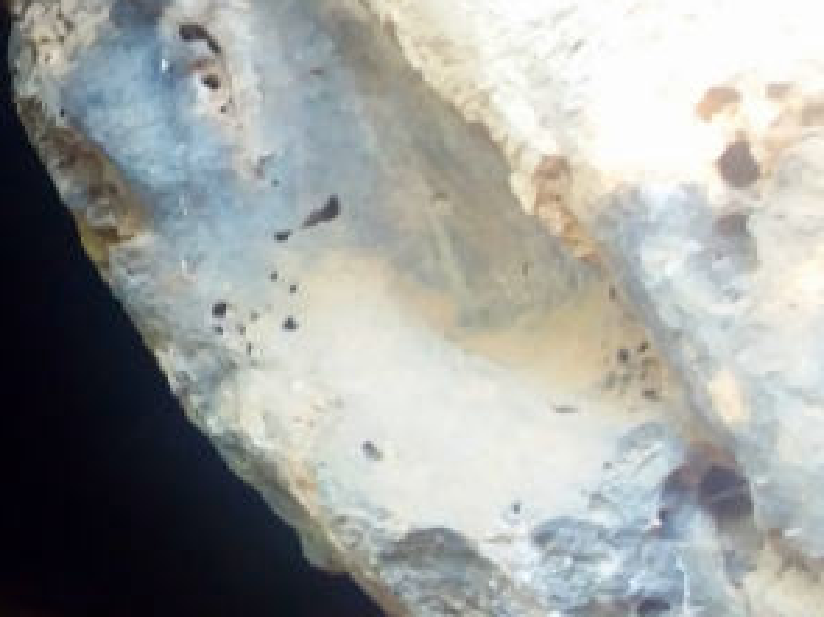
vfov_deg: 19.4
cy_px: 338
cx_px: -92
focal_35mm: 76
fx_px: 1808
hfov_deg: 24.0
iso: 160
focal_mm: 3.7
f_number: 1.9
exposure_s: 1/25
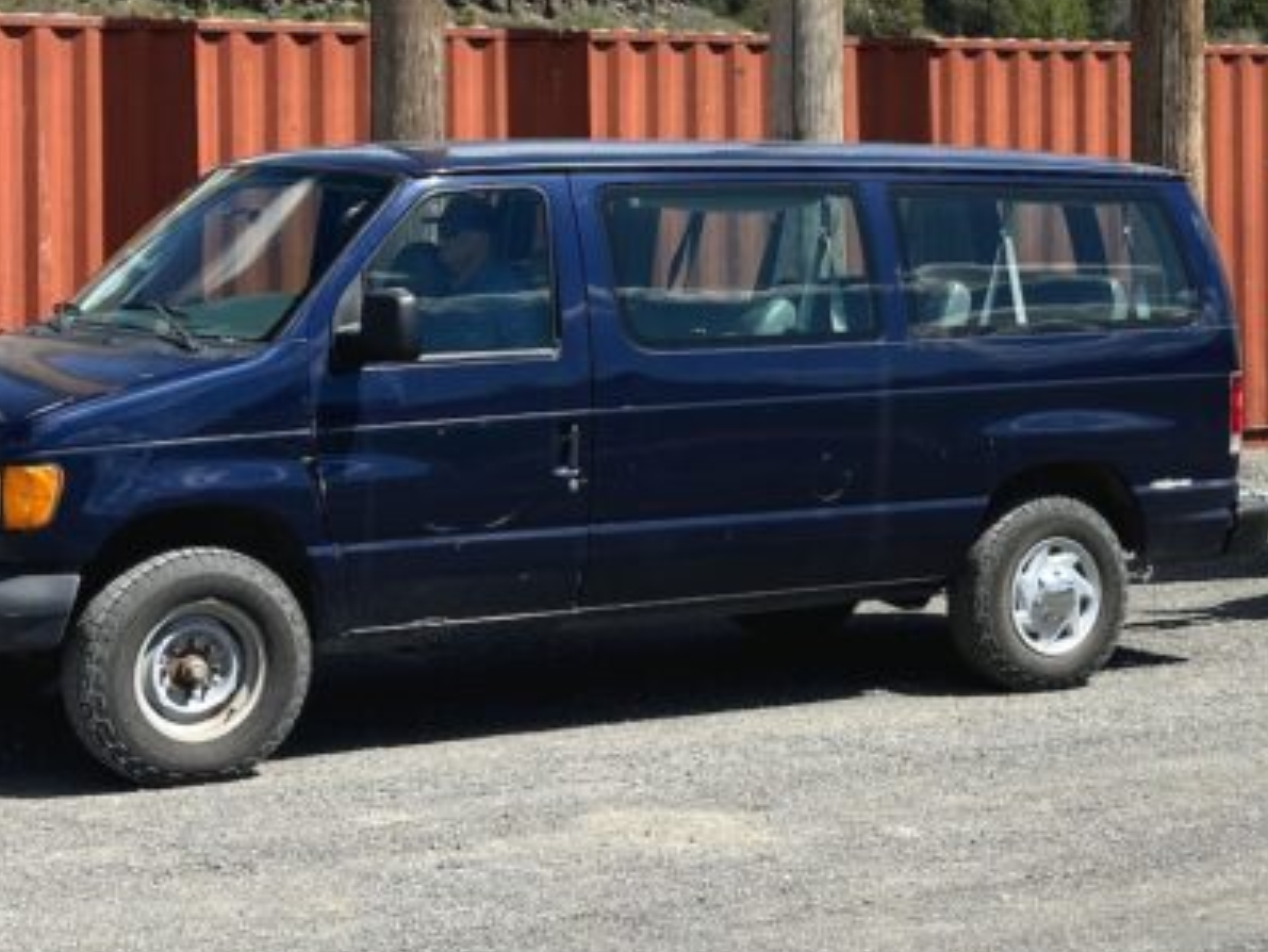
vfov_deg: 16.7
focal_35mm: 88
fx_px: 3224
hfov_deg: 22.1
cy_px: 185
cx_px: 933
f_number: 1.78
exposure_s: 1/4016
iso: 64
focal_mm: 6.86
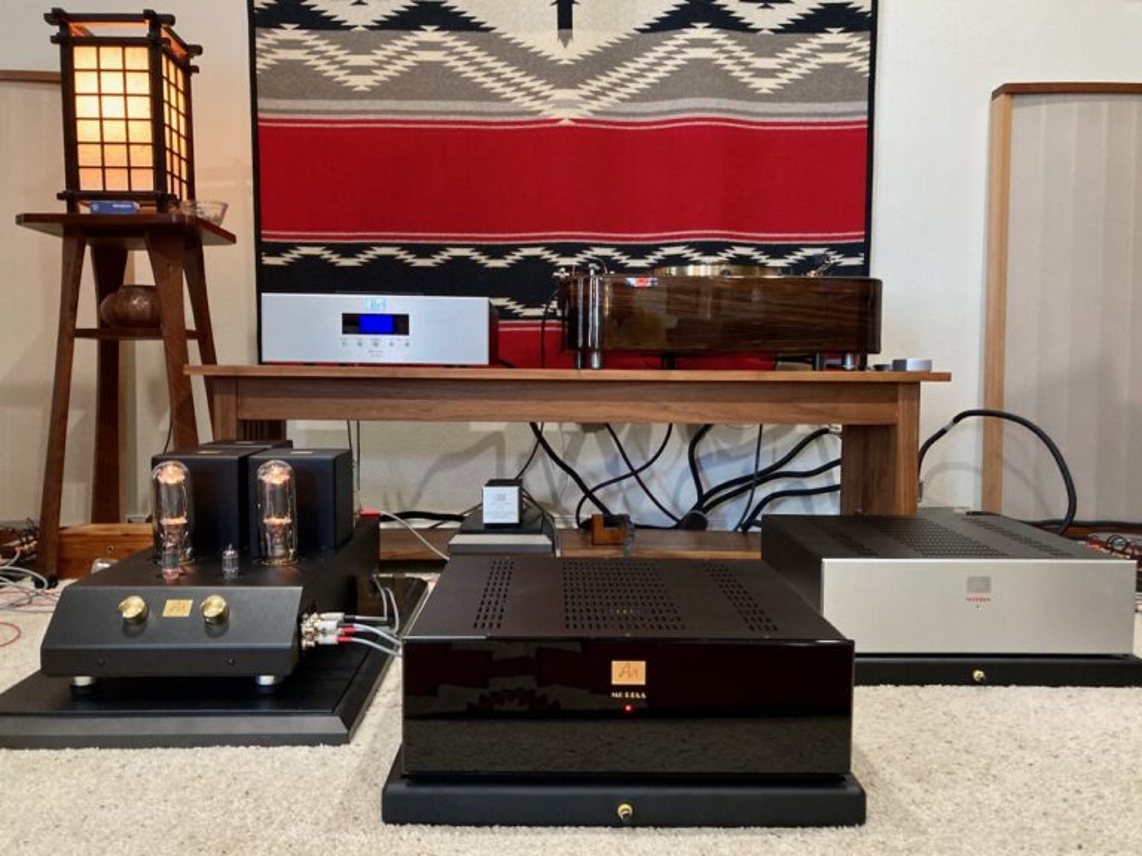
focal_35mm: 28
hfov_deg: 63.4
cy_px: 428
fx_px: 924
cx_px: 571
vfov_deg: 49.7
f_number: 1.8
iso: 400
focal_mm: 3.99
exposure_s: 1/31
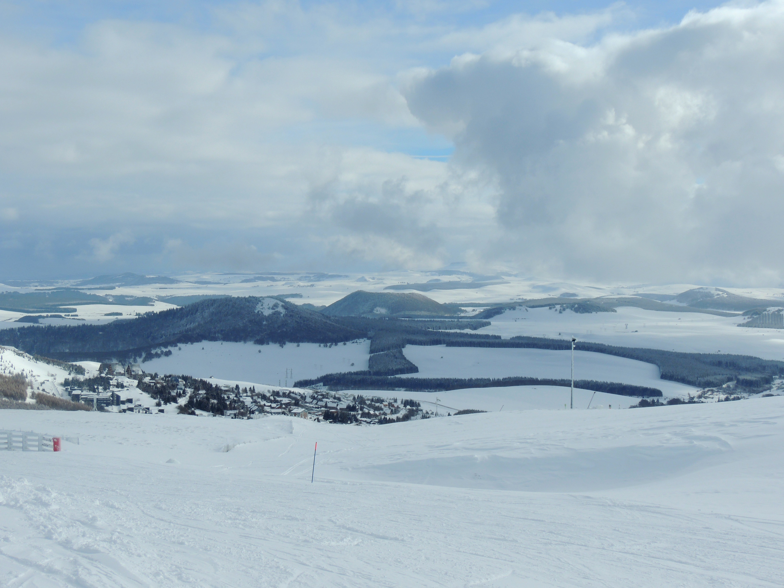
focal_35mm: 55
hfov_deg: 34.9
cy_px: 294
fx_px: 1246
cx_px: 392
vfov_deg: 26.6
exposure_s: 1/1600
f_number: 4.6
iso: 100
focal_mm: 9.8
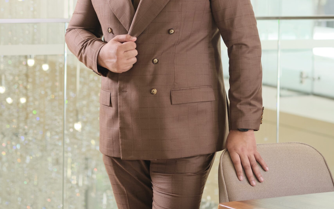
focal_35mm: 138
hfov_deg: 15.1
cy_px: 4
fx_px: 1256
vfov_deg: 9.4
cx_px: 167
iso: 800
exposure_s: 1/160
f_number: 2.8
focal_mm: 60
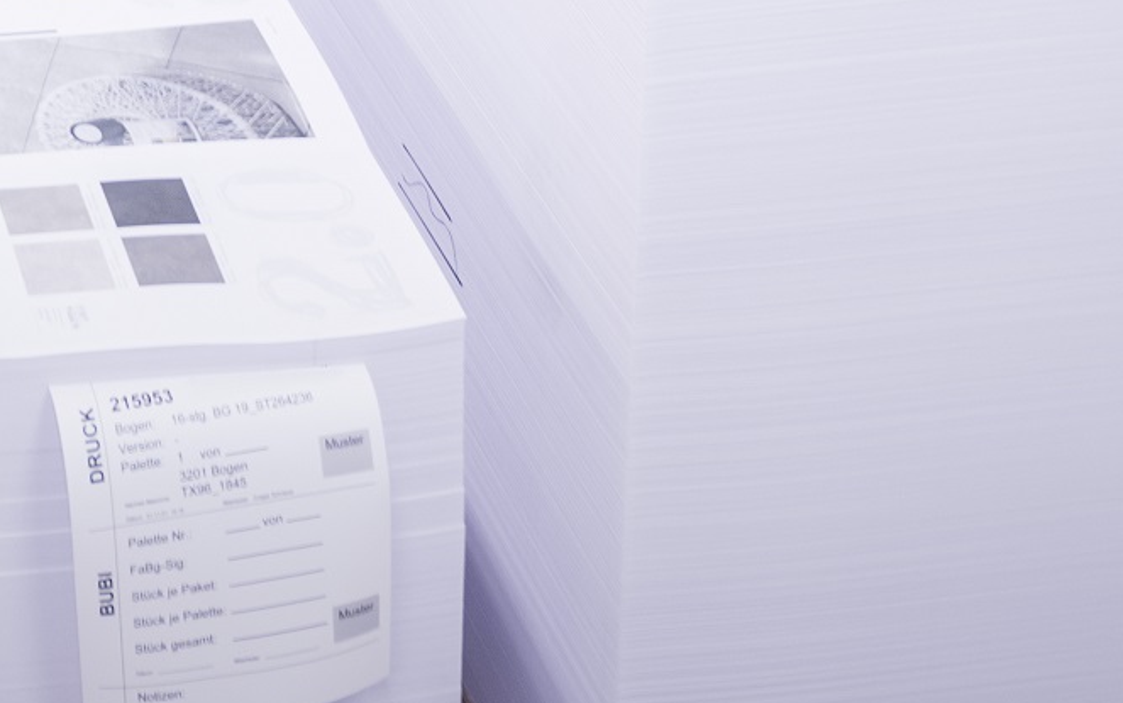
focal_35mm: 106
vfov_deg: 10.6
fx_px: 3246
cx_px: -36
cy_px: -979
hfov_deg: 19.0
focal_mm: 23
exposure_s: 1/20
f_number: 5.6
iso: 400
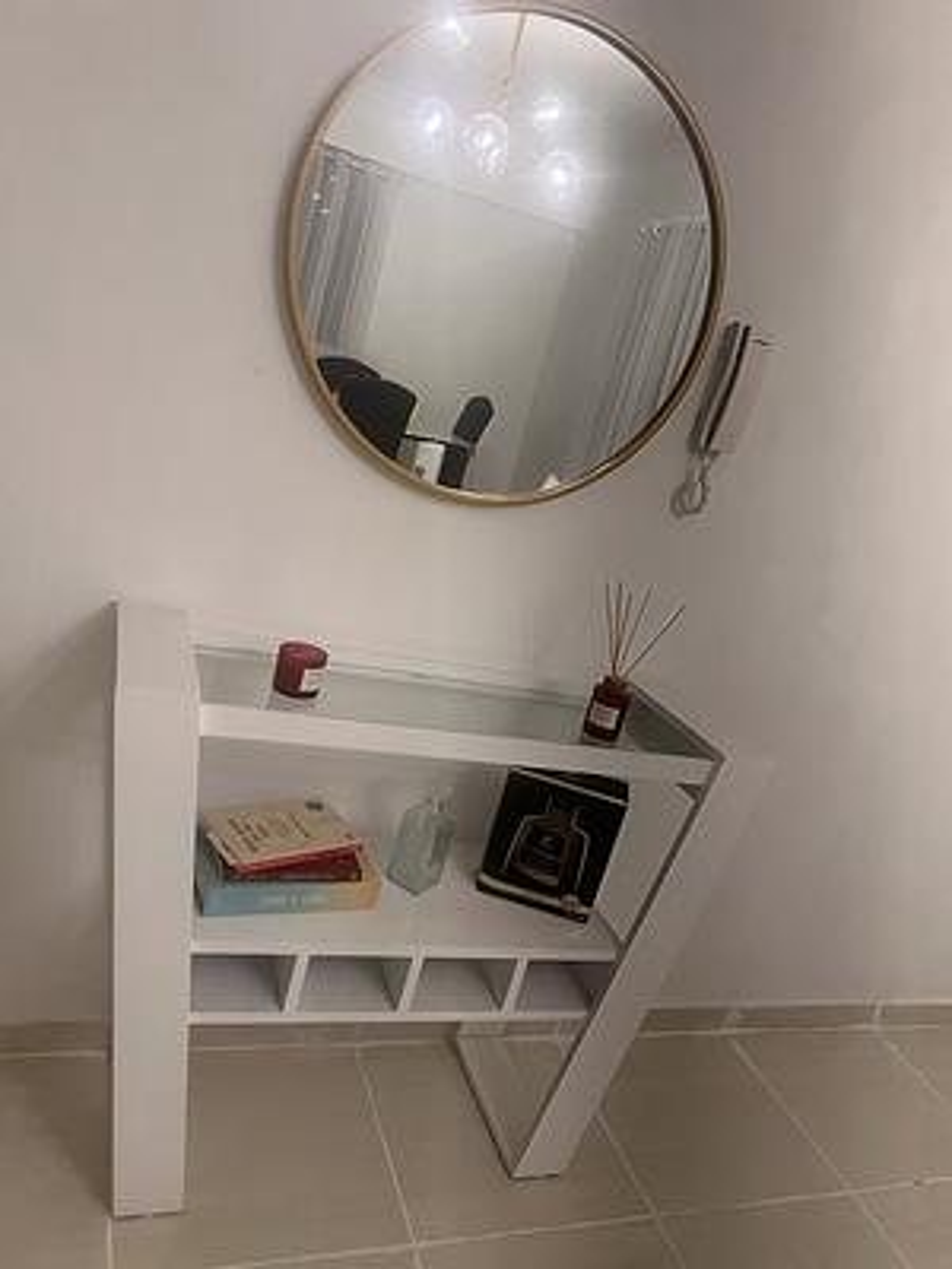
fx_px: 953
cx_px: 476
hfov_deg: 53.1
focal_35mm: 26
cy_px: 634
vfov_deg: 67.3
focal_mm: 5.7
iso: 100
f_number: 1.5
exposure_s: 1/60
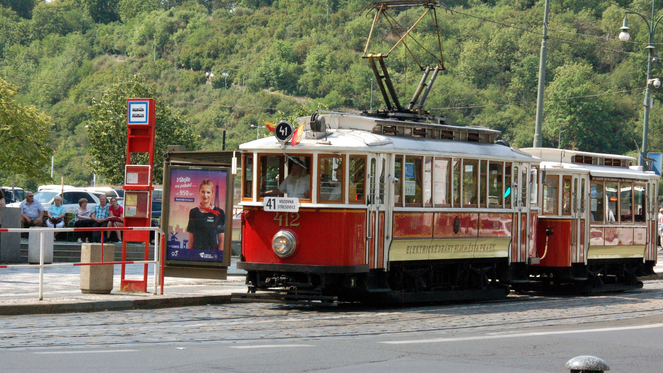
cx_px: 332
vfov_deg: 9.6
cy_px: 189
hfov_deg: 17.0
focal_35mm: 126
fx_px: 2215
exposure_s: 1/400
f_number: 18
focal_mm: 80
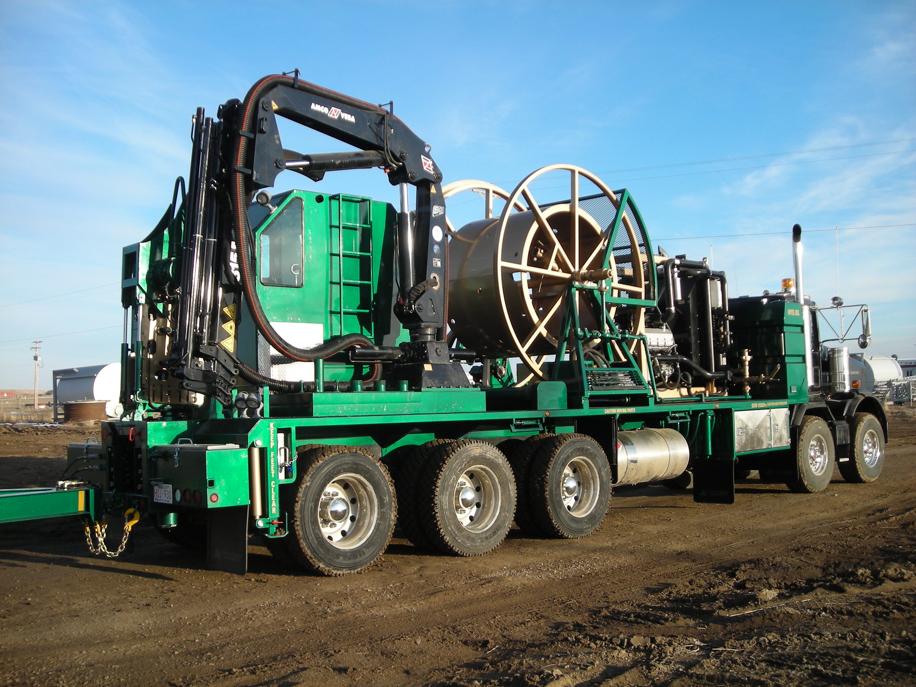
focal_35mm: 38
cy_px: 344
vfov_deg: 37.7
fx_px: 1006
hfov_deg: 49.0
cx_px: 458
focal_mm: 6.3
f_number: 3.2
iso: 50
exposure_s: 1/318
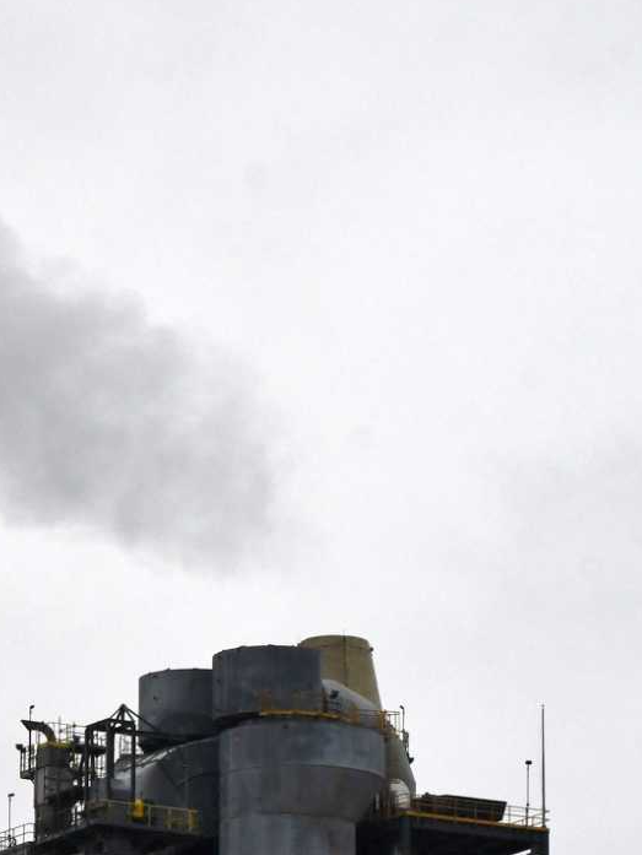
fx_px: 11520
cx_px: -347
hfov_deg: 3.2
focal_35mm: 466
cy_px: 683
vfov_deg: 4.3
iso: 1000
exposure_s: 1/2000
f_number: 9
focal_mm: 110
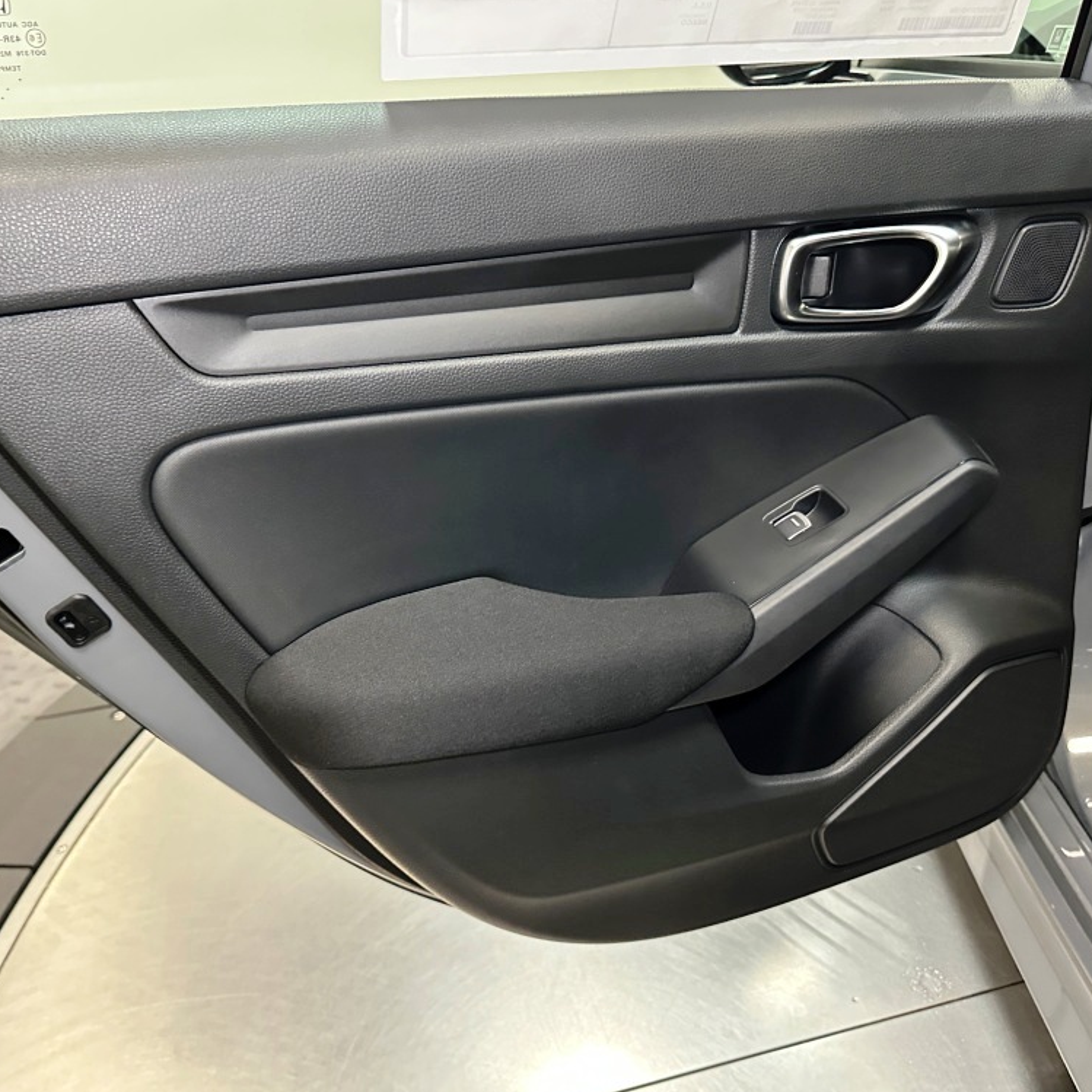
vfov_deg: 55.6
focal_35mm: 29
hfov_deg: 55.6
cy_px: 542
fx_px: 1035
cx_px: 506
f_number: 1.78
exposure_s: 1/60
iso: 800
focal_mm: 6.86
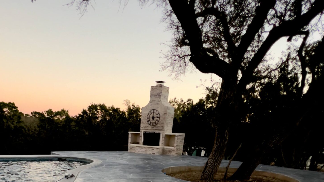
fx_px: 215
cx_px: 116
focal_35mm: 25
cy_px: 242
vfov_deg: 32.8
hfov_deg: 72.4
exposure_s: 1/75
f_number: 1.8
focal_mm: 1.57
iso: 250
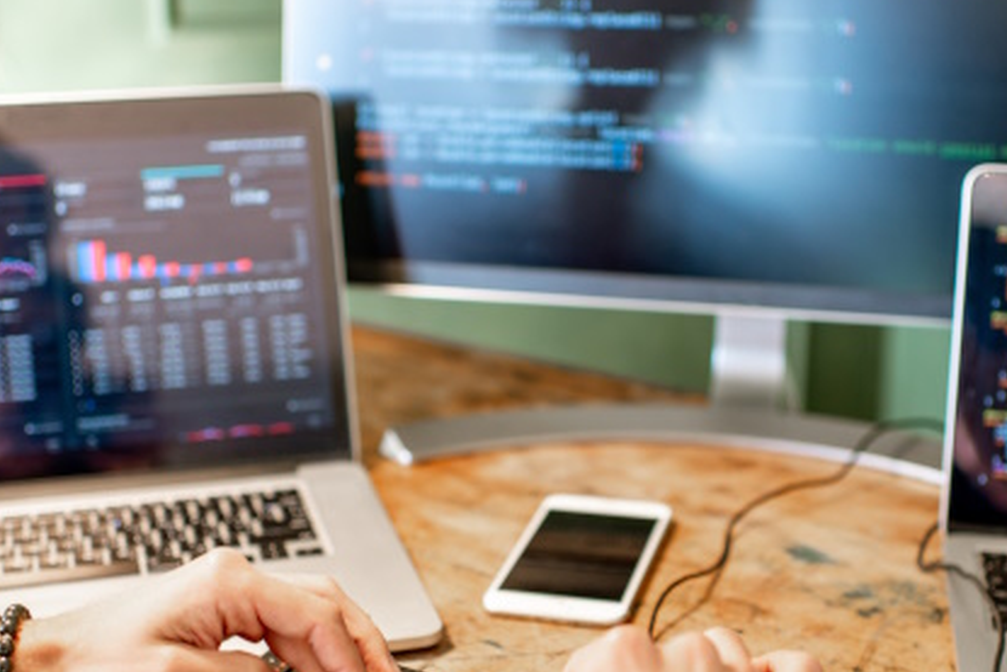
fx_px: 1651
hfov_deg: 33.9
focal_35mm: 59
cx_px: 582
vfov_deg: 23.0
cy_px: 416
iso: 400
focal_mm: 35
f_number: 2.2
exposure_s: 1/160
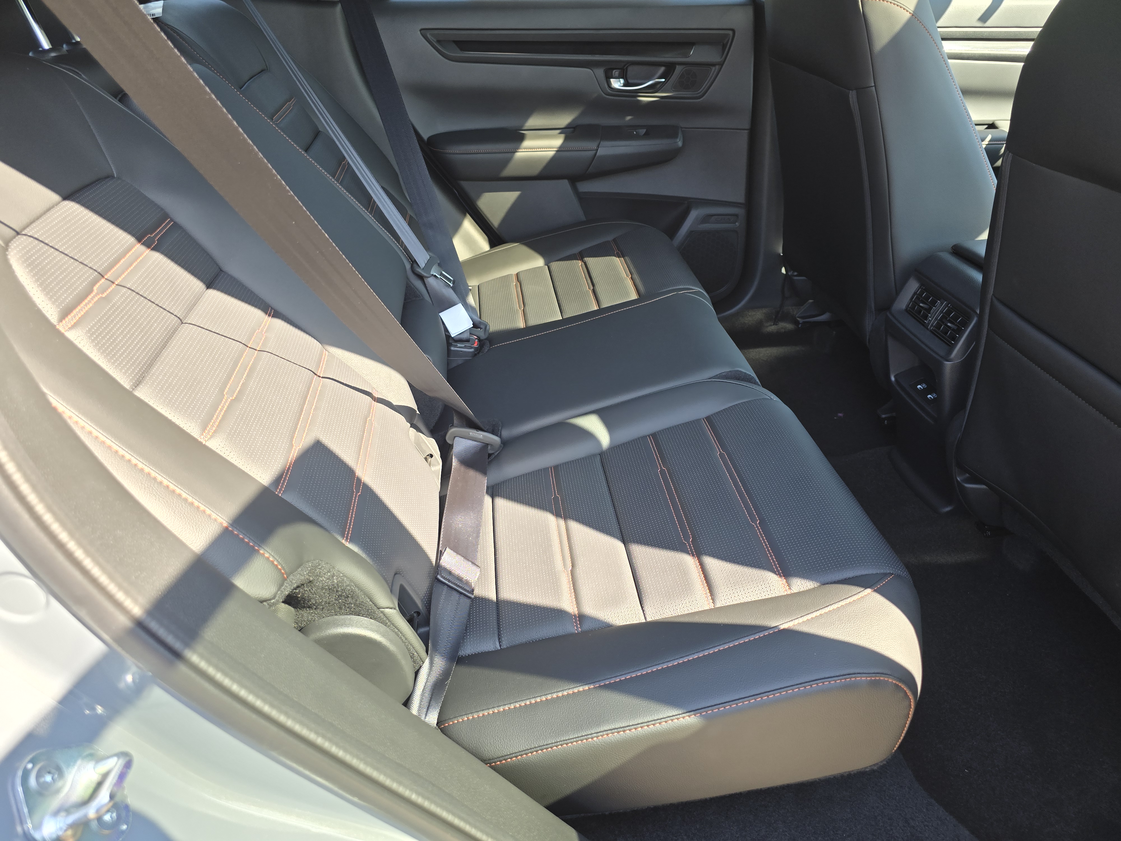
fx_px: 745
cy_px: 420
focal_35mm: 23
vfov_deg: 58.9
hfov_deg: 73.9
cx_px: 560
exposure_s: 1/180
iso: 64
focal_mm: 6.3
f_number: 1.7
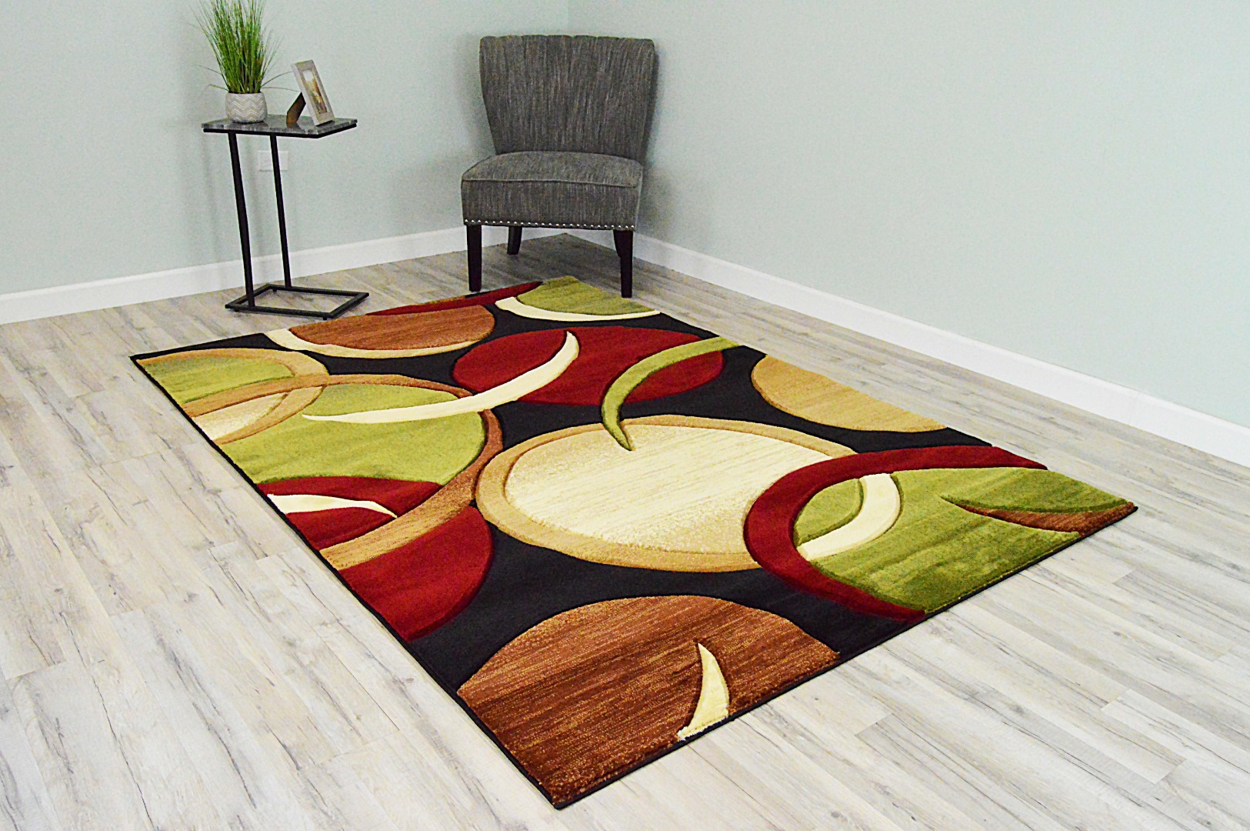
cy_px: 416
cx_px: 625
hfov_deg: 57.3
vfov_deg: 39.9
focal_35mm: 33
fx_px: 1145
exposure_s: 1/160
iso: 6400
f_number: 6.3
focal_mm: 22
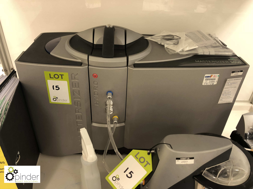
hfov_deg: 63.4
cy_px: 94
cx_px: 126
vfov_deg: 49.7
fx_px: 205
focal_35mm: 28
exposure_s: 1/20
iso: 40
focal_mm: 4
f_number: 1.8
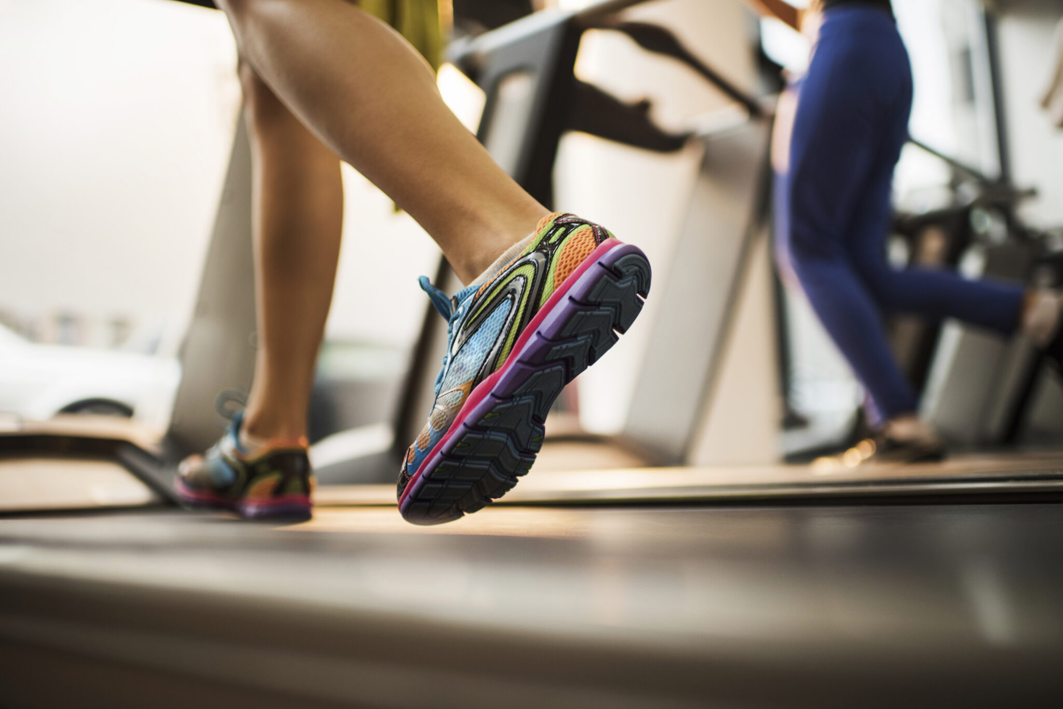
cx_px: 532
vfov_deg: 37.9
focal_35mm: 35
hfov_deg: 54.4
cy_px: 354
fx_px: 1034
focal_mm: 35
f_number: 1.4
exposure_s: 1/800
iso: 320
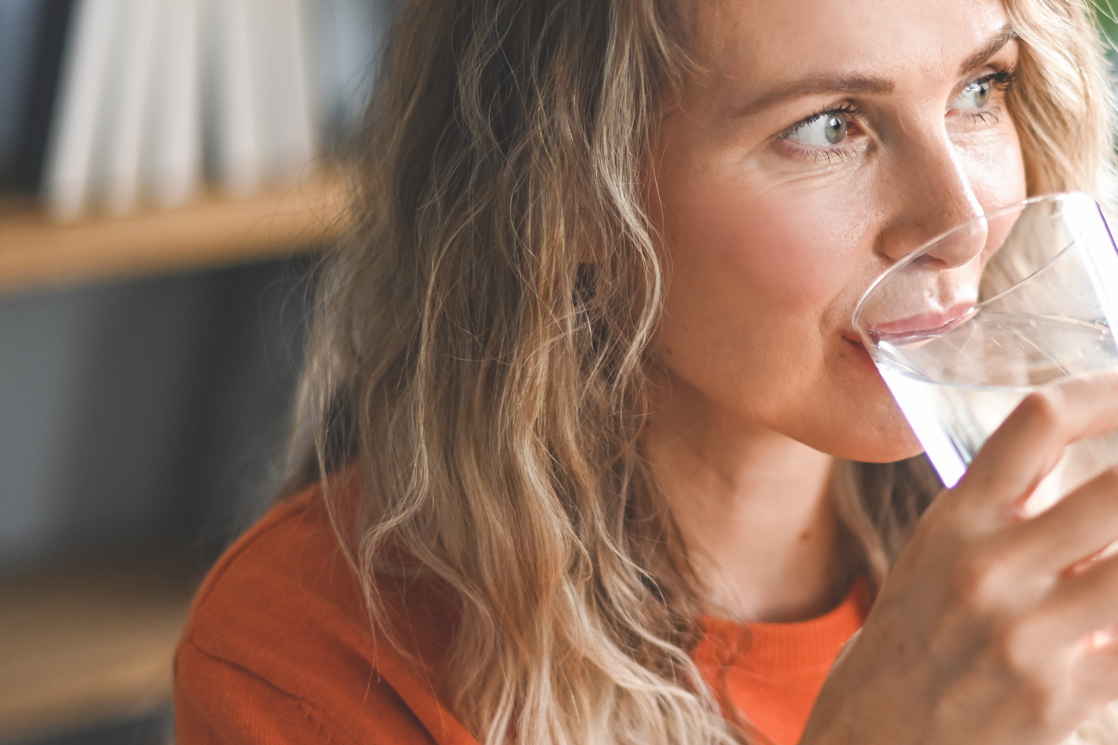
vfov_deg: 13.8
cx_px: 962
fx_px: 3074
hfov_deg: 20.3
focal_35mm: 99
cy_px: 391
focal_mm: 50
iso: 500
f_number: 2
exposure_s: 1/160
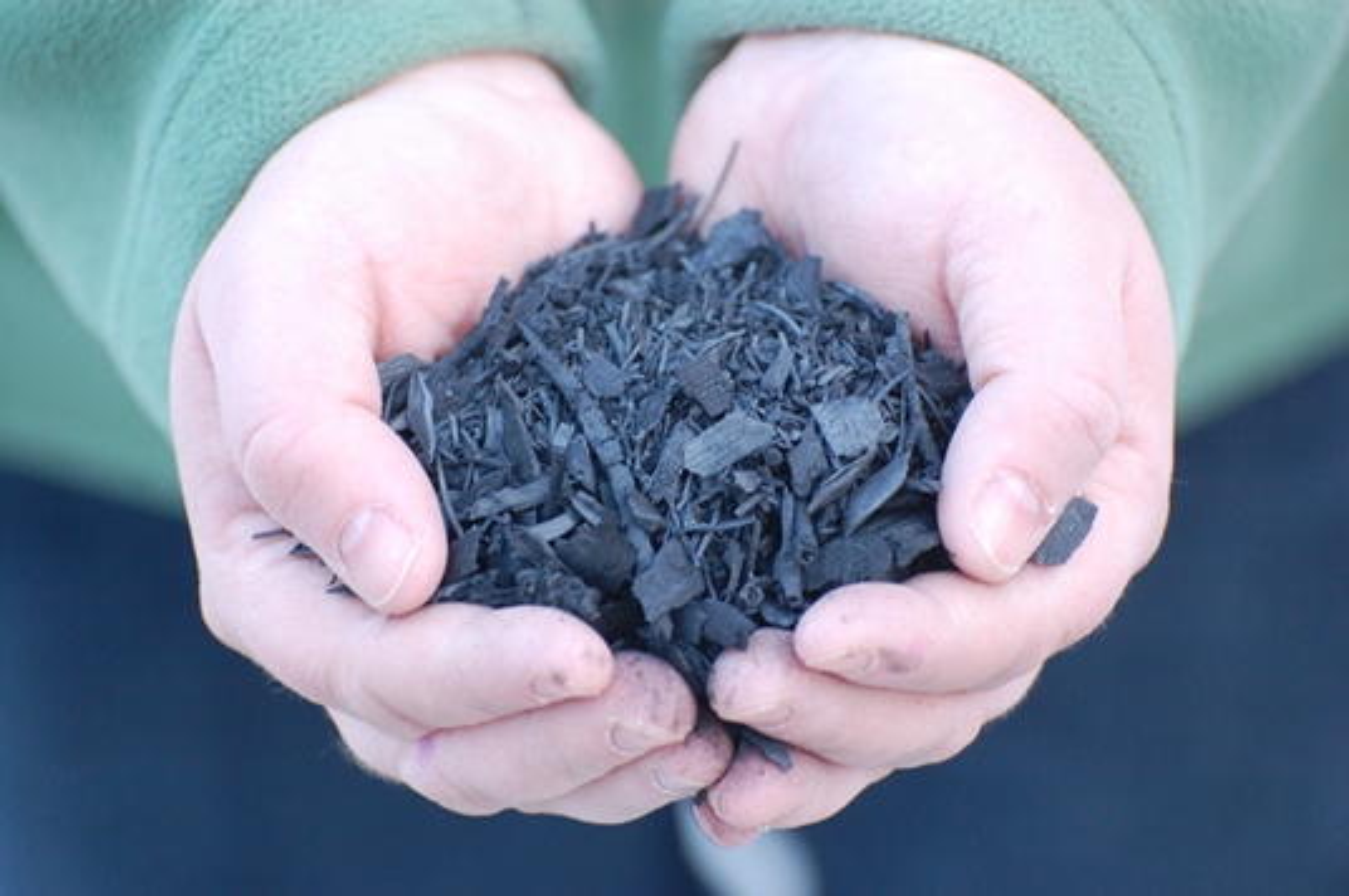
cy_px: 448
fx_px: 7860
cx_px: 674
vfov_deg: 6.5
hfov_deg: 9.8
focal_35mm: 210
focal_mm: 140
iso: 800
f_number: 5
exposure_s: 1/40
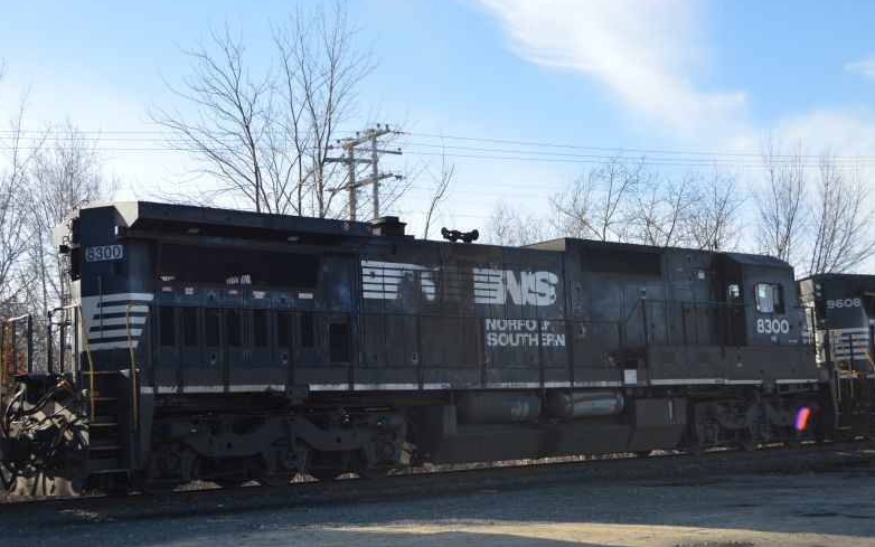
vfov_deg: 25.8
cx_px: 431
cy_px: 292
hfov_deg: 40.3
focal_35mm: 50
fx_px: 1193
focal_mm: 32
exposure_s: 1/200
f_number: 7.1
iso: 100
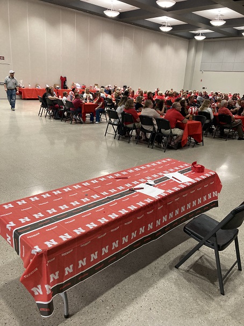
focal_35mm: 28
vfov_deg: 63.4
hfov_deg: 49.8
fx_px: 263
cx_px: 122
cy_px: 163
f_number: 1.8
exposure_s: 1/60
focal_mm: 3.99
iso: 250
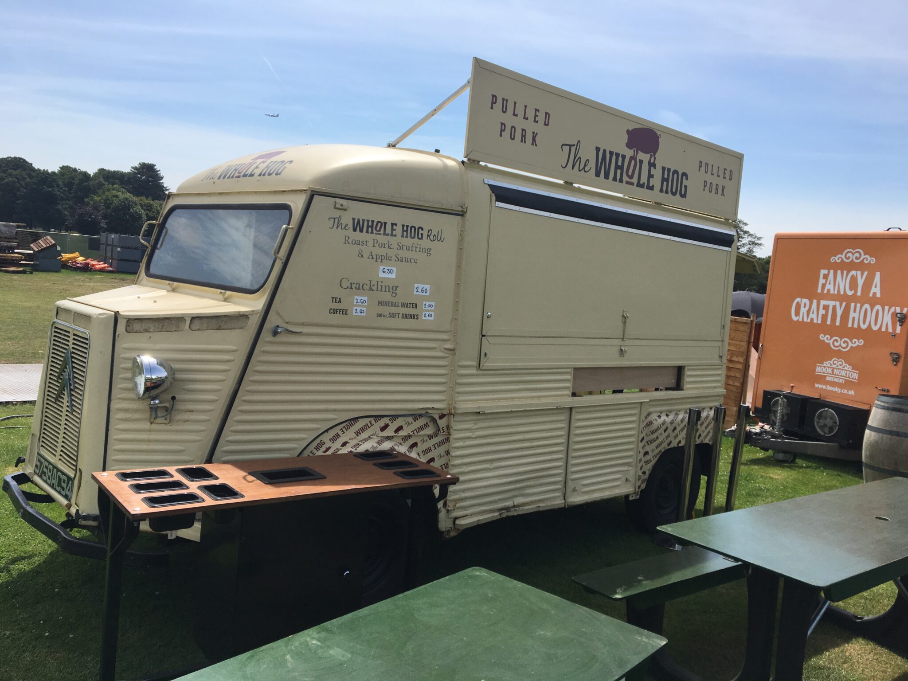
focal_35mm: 29
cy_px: 340
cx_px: 454
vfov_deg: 48.2
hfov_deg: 61.7
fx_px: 761
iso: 25
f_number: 2.2
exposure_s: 1/2198
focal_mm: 4.15
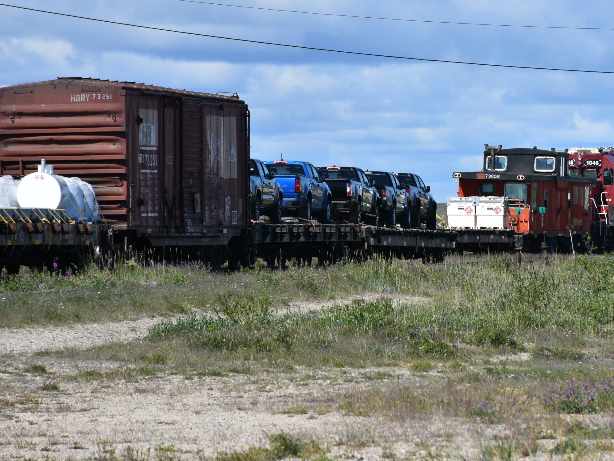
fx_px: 5411
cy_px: 152
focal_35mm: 305
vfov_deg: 4.9
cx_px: 447
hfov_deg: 6.5
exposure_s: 1/1000
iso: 250
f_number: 8
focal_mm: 140
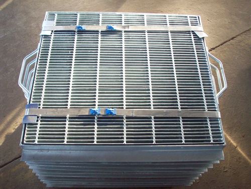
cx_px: 126
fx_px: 268
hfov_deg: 50.1
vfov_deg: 38.7
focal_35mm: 37
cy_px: 94
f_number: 2.8
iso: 160
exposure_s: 1/20
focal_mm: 6.2
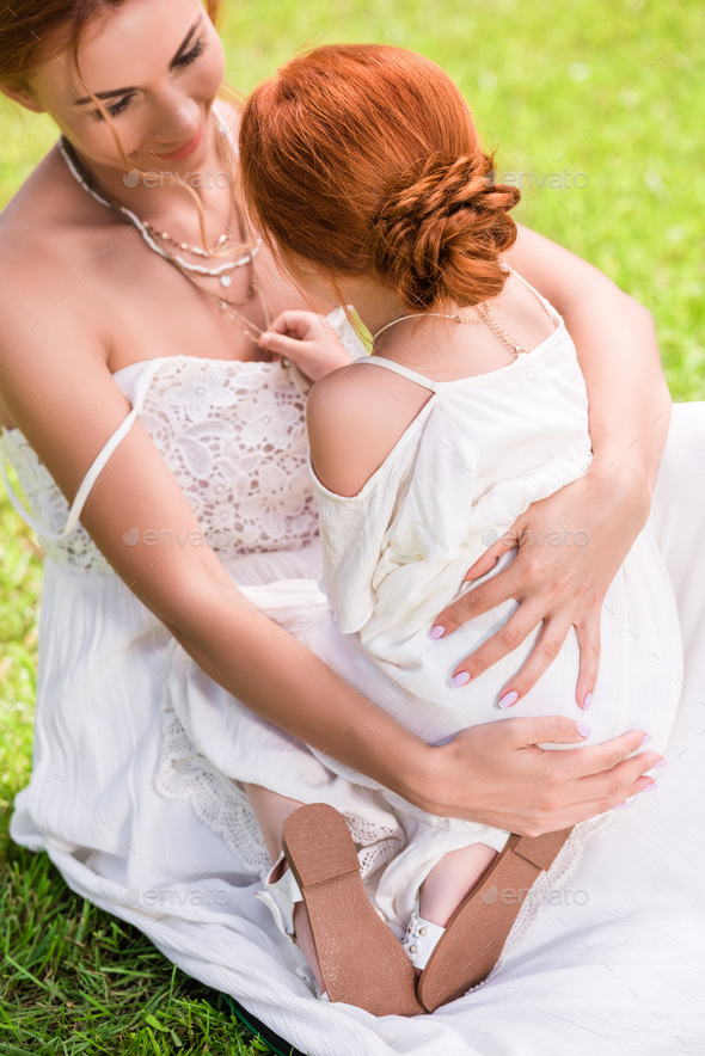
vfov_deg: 13.2
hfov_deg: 8.9
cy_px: 528
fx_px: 4549
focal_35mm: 155
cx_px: 352
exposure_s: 1/1250
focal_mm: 155
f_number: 4.5
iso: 250
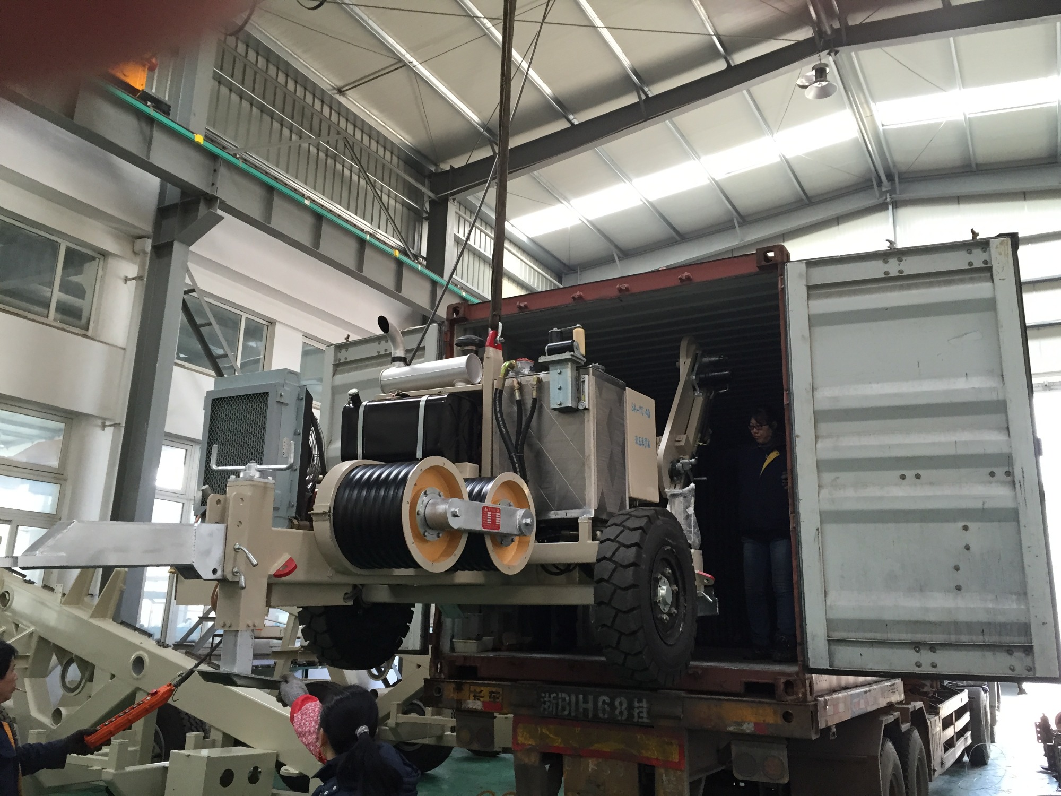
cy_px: 398
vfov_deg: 48.2
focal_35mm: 29
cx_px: 530
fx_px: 889
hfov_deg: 61.7
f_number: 2.2
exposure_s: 1/30
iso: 50
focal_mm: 4.15
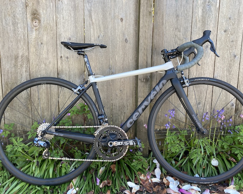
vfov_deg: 48.5
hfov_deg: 58.7
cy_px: 99
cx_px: 128
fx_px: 216
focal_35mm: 30
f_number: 1.8
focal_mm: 3.99
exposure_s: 1/120
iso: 32
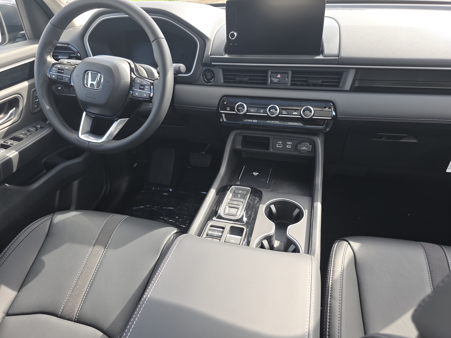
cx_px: 226
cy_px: 169
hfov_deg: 73.9
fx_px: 300
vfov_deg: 58.9
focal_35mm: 23
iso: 50
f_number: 1.7
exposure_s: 1/180
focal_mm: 6.3
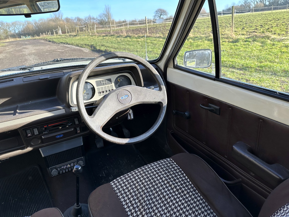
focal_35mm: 24
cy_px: 108
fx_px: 200
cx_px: 144
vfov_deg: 56.8
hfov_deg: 71.6
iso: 80
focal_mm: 6.86
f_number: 1.78
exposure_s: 1/439
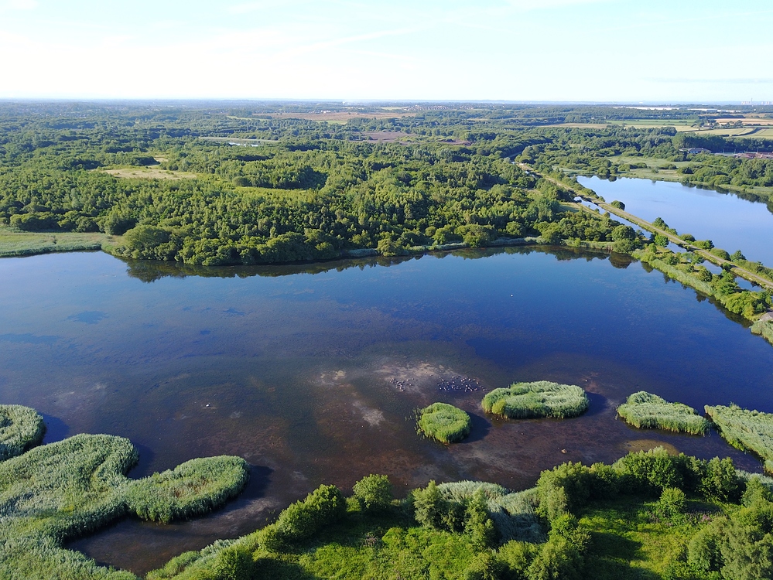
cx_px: 386
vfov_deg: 53.1
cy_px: 290
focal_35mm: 26
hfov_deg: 67.3
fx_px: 581
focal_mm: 4.73
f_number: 2.2
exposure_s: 1/365
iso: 100
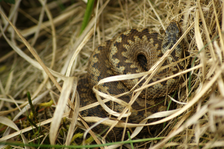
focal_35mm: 300
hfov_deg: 6.9
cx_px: 112
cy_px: 74
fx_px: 1866
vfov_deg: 4.6
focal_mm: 200
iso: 100
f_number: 5.6
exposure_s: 1/250
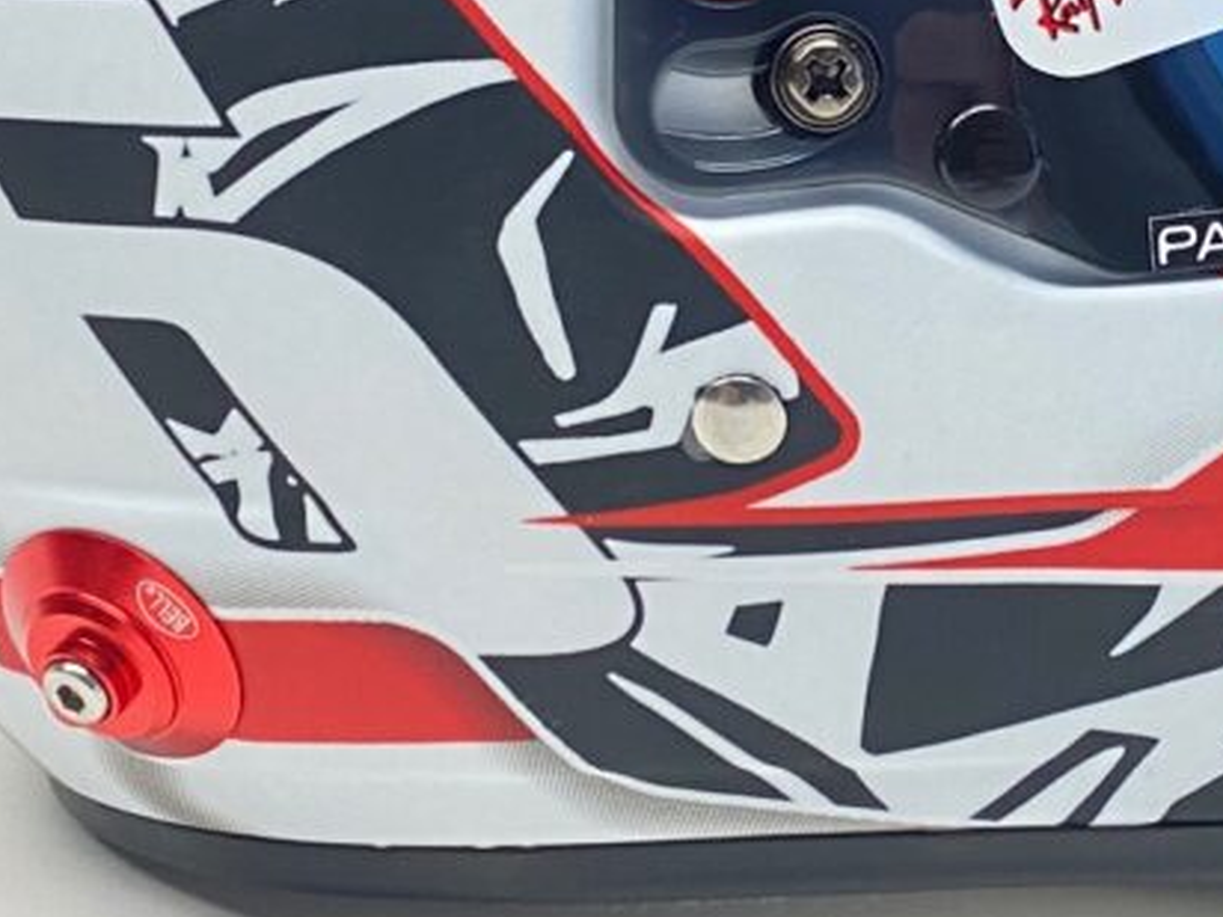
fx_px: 3427
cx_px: 837
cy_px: 131
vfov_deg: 15.1
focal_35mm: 97
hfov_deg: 20.2
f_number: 1.8
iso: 80
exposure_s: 1/60
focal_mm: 4.25
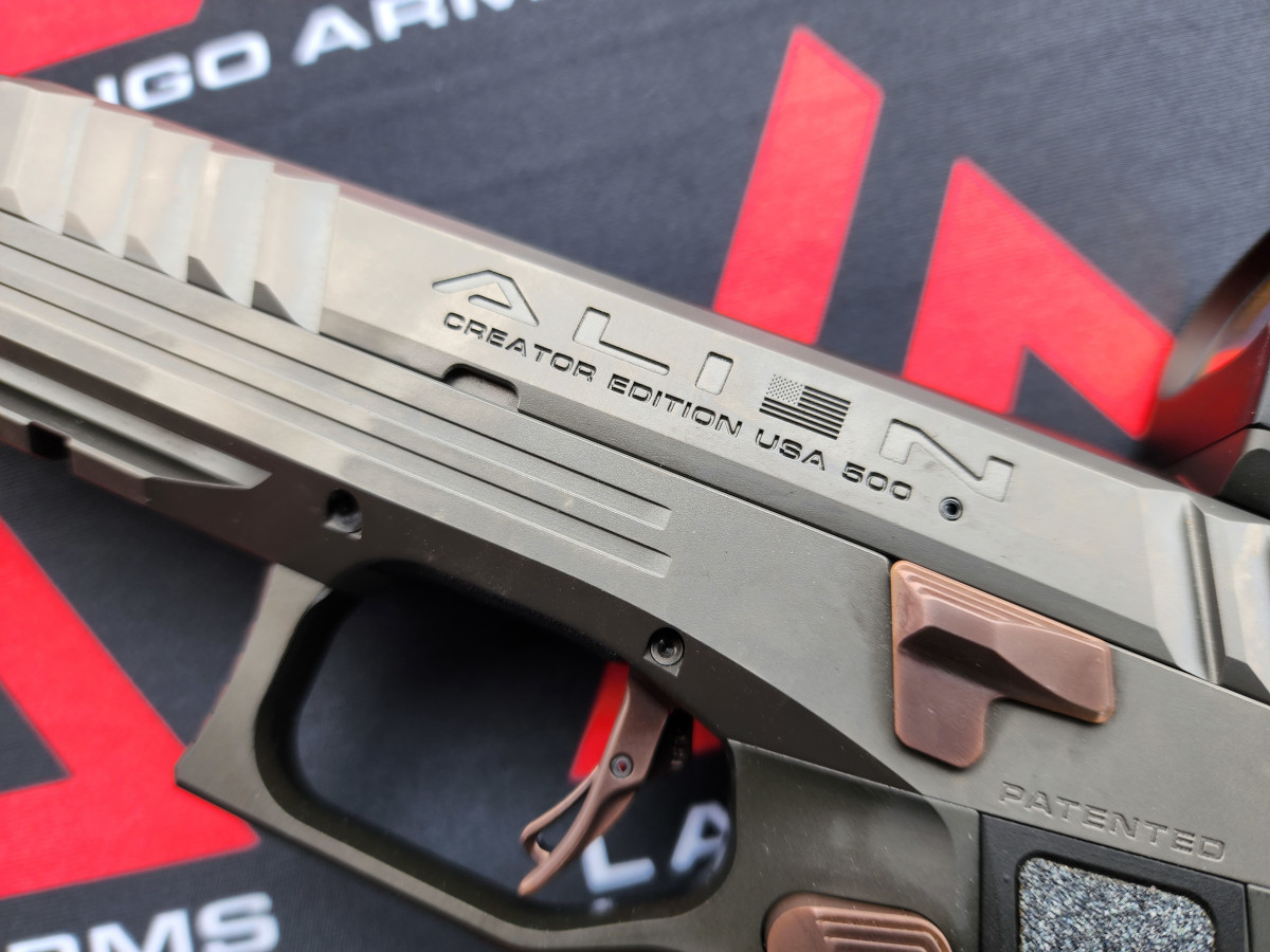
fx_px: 844
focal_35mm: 23
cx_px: 635
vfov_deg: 58.9
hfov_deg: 73.9
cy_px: 476
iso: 25
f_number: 1.8
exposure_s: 1/120
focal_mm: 6.4
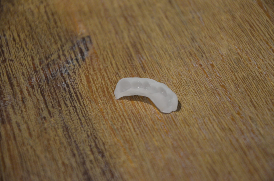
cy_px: 90
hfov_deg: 13.1
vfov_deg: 8.7
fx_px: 1196
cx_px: 137
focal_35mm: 158
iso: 2200
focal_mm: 105
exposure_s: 1/30
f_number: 5.6
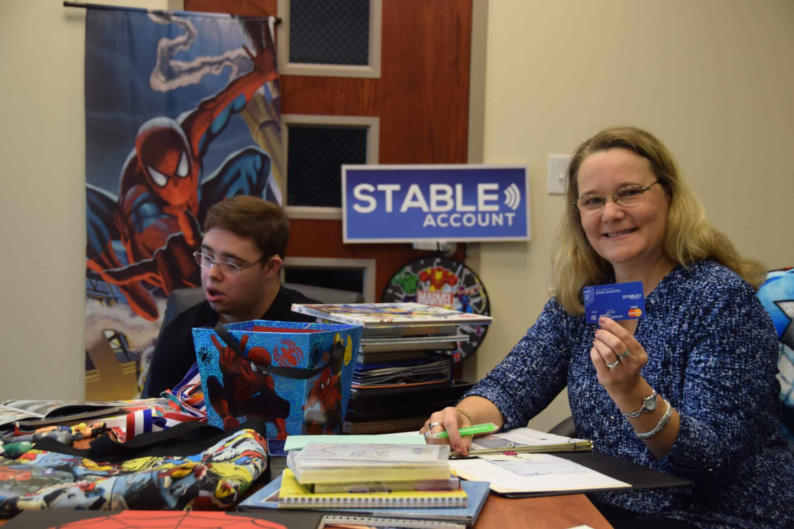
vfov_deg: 22.6
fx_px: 1323
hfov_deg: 33.4
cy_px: 264
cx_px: 397
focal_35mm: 60
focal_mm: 40
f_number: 4.5
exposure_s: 1/80
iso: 400
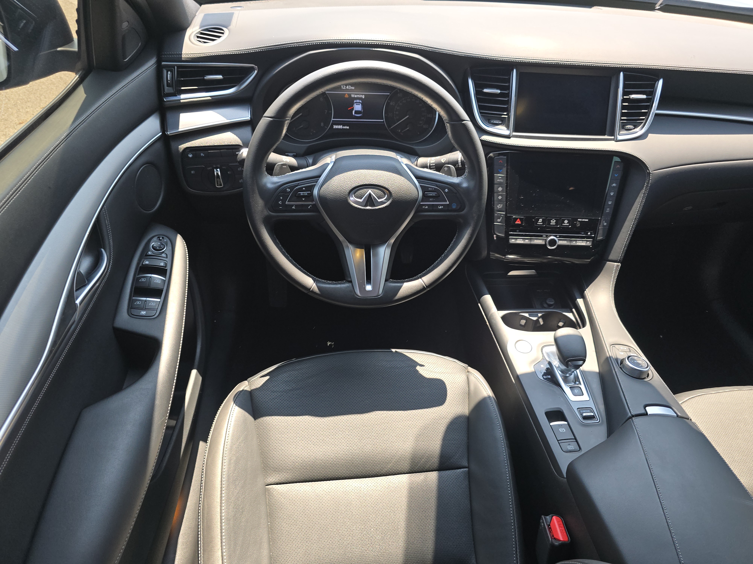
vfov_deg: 58.9
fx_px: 500
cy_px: 282
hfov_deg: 73.9
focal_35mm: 23
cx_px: 376
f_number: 1.7
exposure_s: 1/180
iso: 50
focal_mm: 6.3
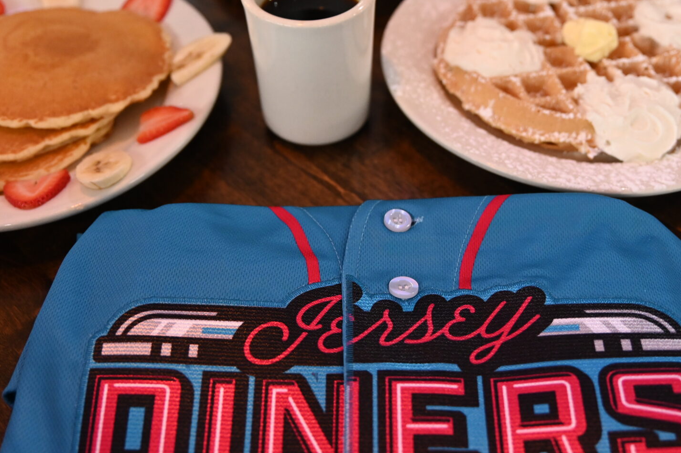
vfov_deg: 29.2
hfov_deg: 42.8
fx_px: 870
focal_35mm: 46
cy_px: 255
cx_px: 351
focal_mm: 32
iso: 3200
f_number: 2.8
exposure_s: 1/640
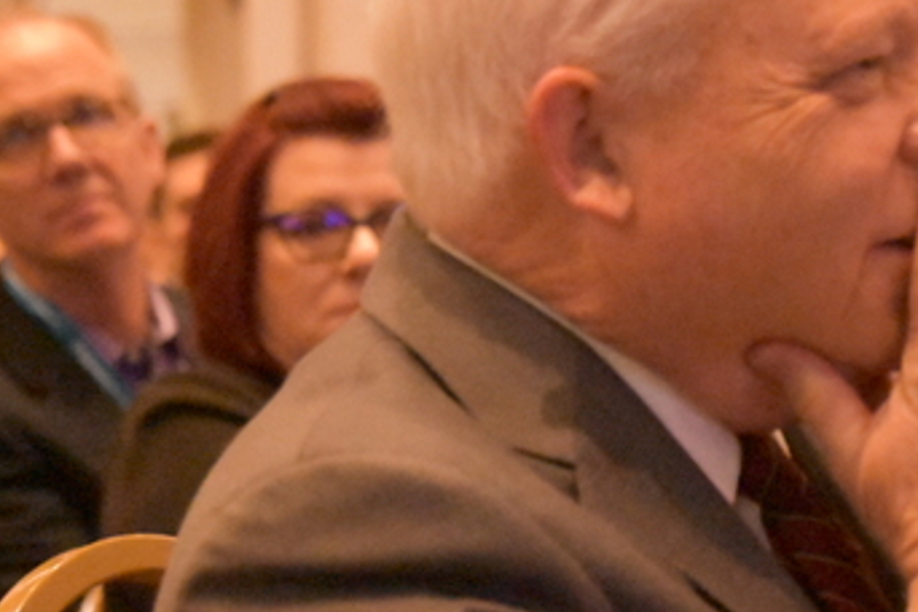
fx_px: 8550
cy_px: 150
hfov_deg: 6.1
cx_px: 897
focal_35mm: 335
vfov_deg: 4.1
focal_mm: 85
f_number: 5.3
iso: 12800
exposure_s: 1/80
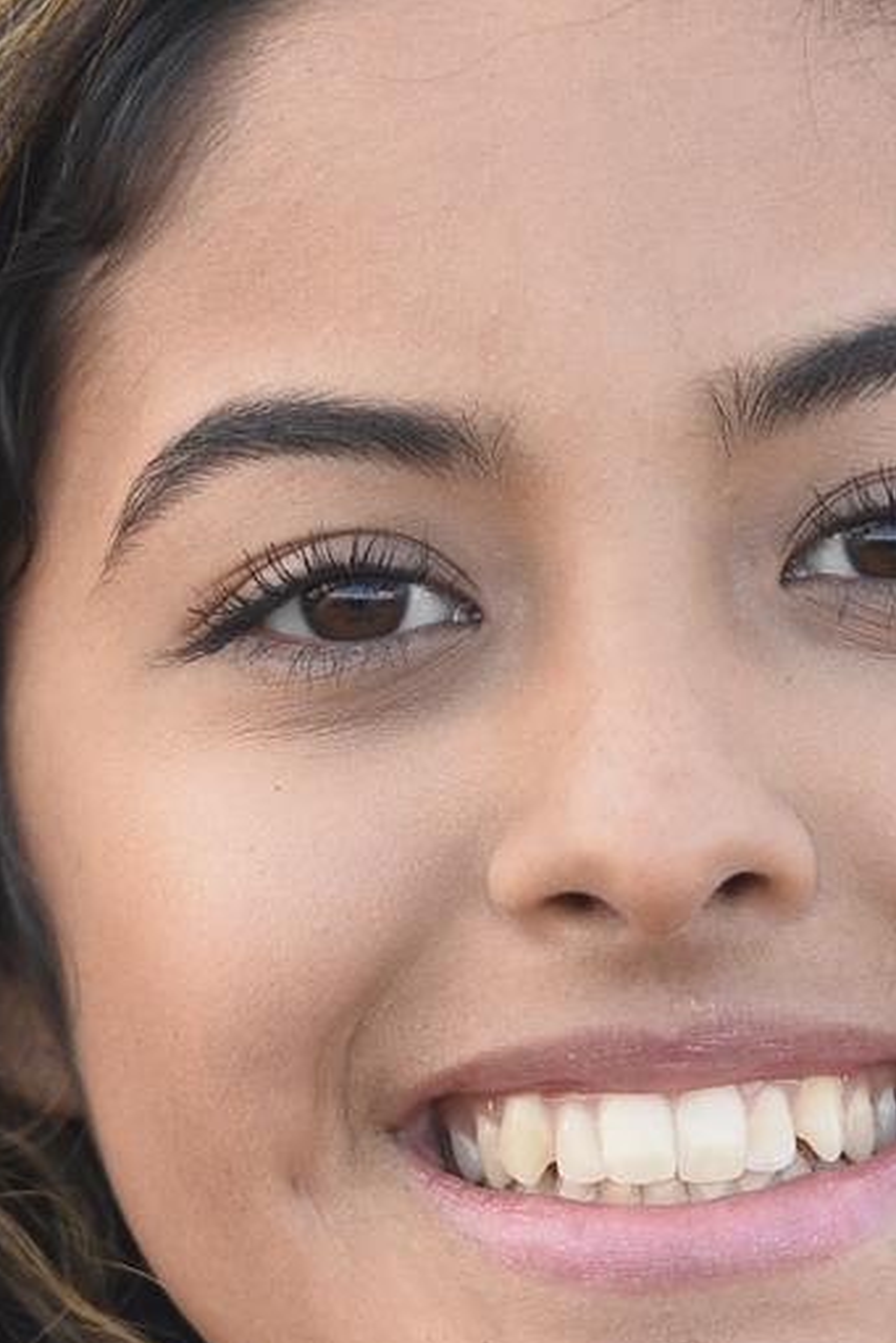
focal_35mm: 517
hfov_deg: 2.7
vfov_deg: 4.0
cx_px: 663
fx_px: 19287
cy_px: 752
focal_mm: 165
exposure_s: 1/500
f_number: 4
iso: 320
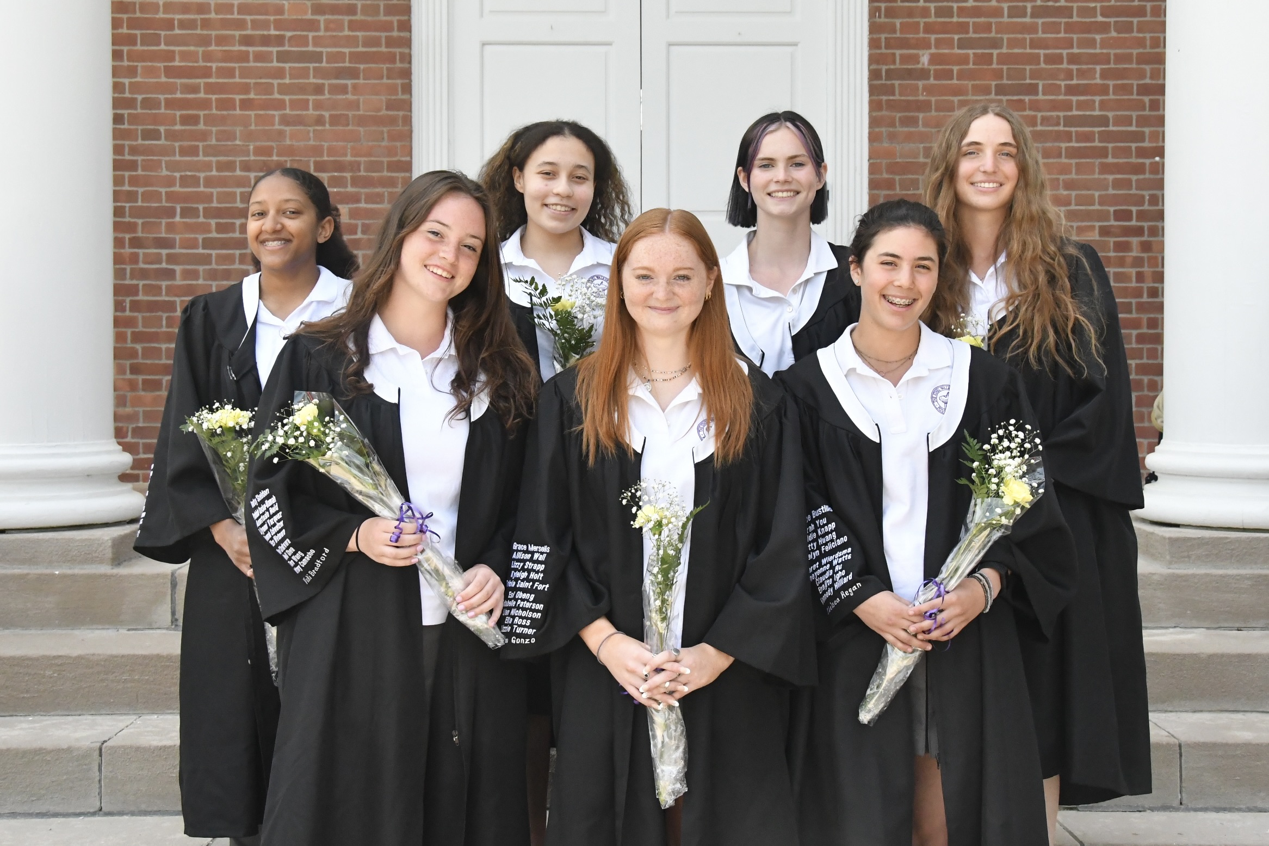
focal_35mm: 43
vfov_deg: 31.2
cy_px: 423
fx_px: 1516
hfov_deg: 45.4
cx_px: 634
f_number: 8
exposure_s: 1/2000
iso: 3200
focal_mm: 29
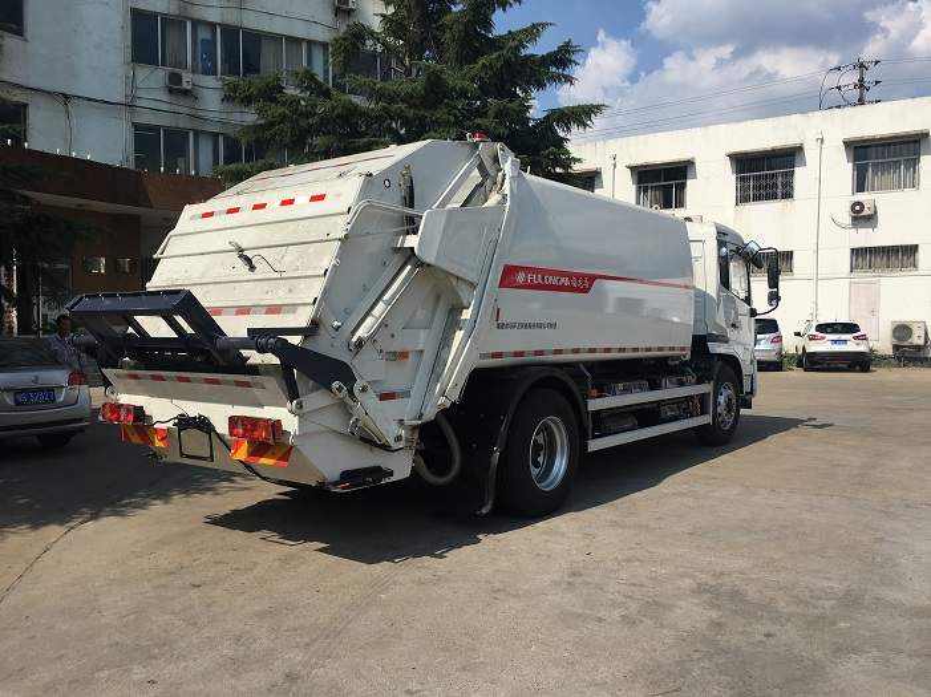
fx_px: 780
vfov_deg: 48.2
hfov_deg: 61.7
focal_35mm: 29
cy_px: 348
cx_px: 466
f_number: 2.2
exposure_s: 1/2959
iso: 25
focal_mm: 4.15
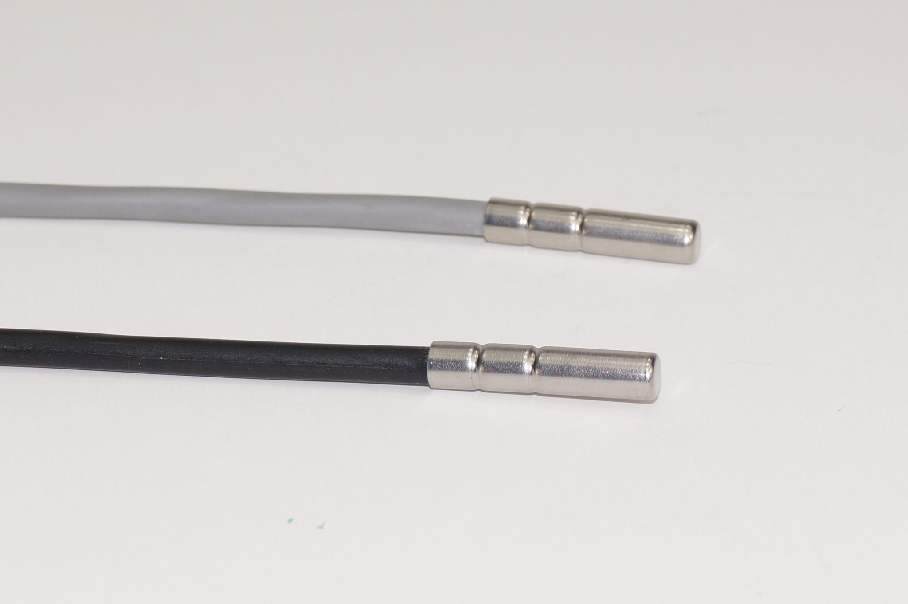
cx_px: 454
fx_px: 3780
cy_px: 302
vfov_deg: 9.1
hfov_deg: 13.7
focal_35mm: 150
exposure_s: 1/125
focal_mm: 50
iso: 100
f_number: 9
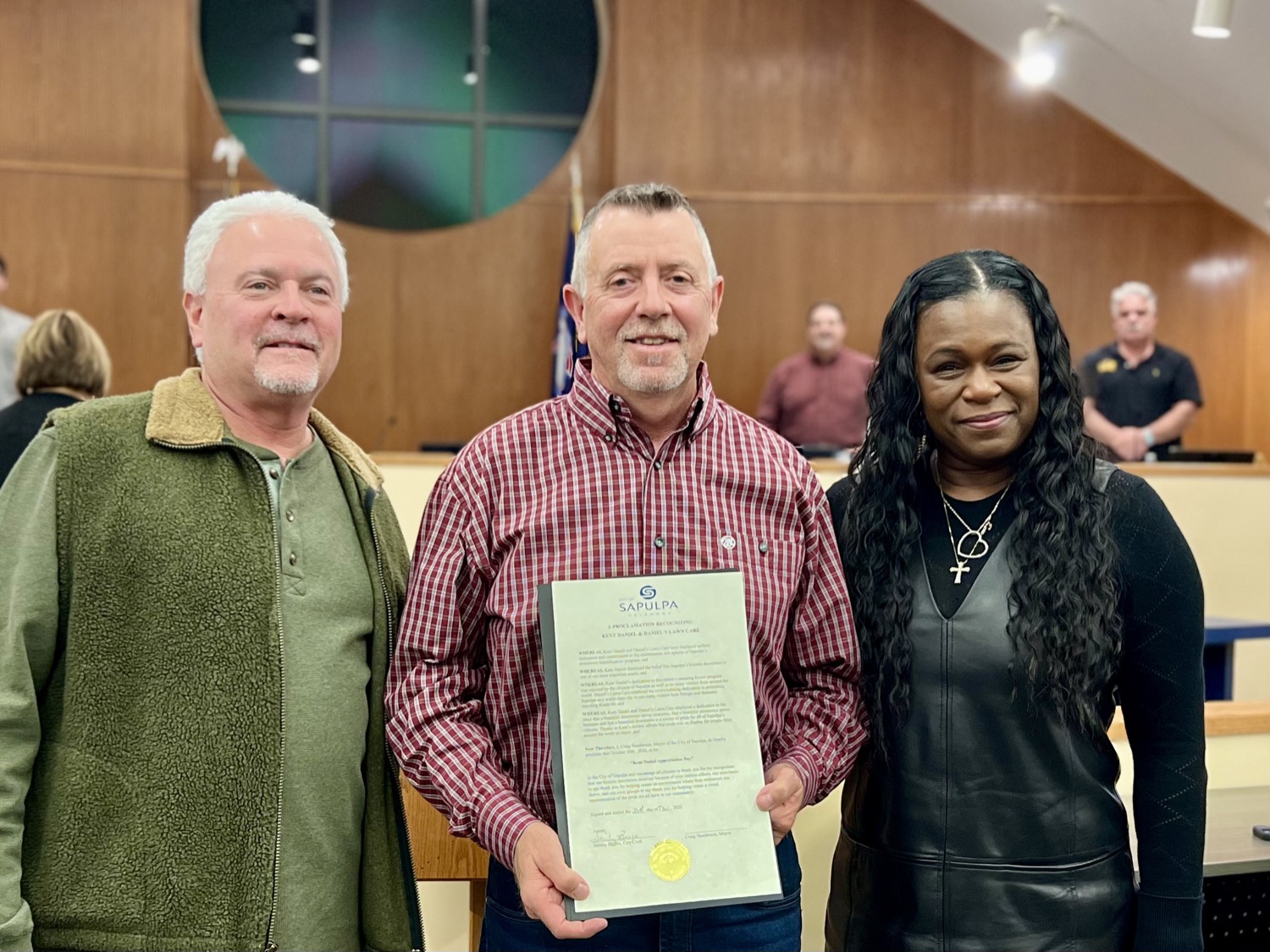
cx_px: 635
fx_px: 954
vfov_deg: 53.1
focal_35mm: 26
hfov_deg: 67.3
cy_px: 476
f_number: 1.5
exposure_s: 1/60
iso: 200
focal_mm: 5.7
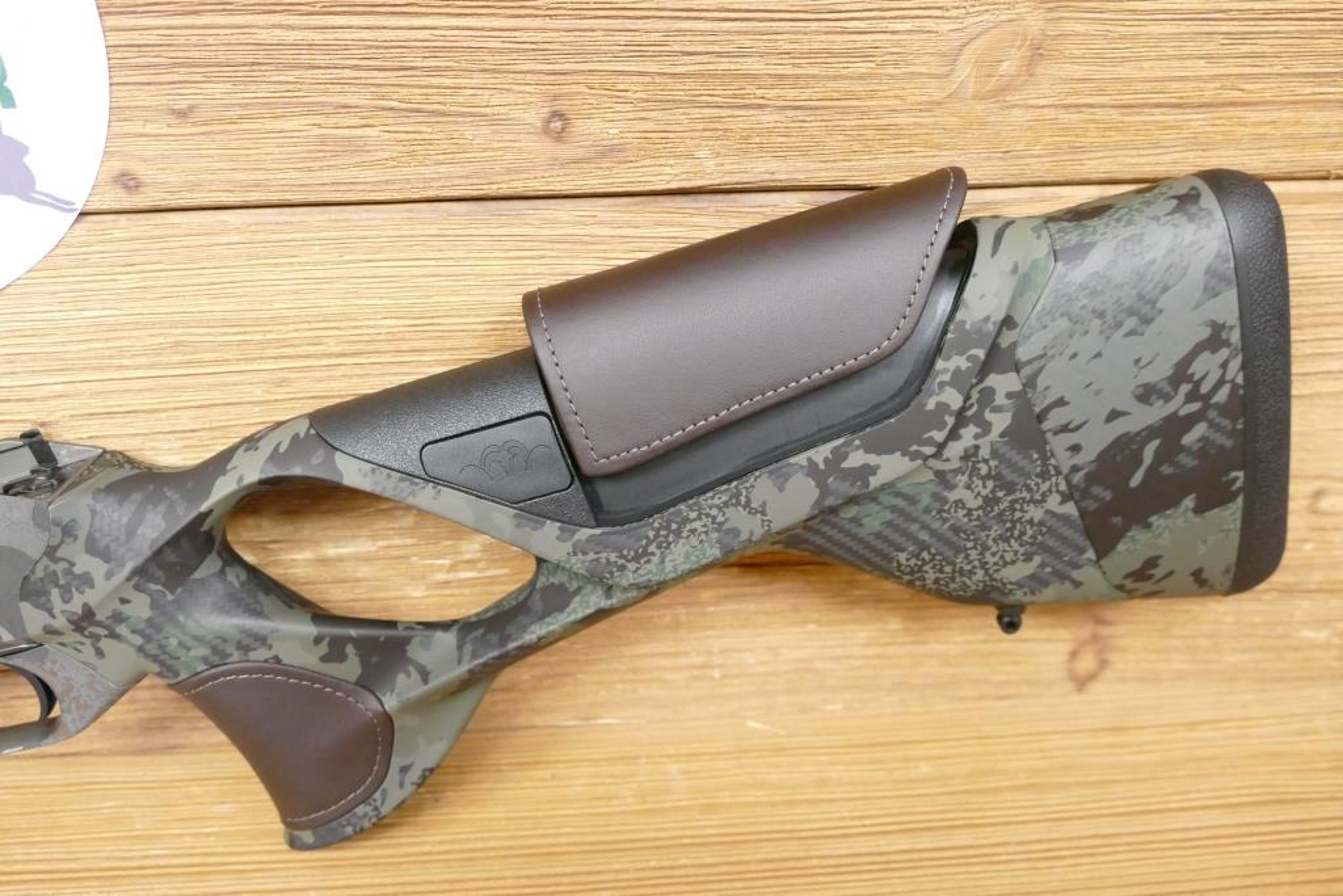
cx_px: 672
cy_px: 448
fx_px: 1194
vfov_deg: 41.1
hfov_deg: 58.7
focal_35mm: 32
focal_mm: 11.6
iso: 1600
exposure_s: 1/80
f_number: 3
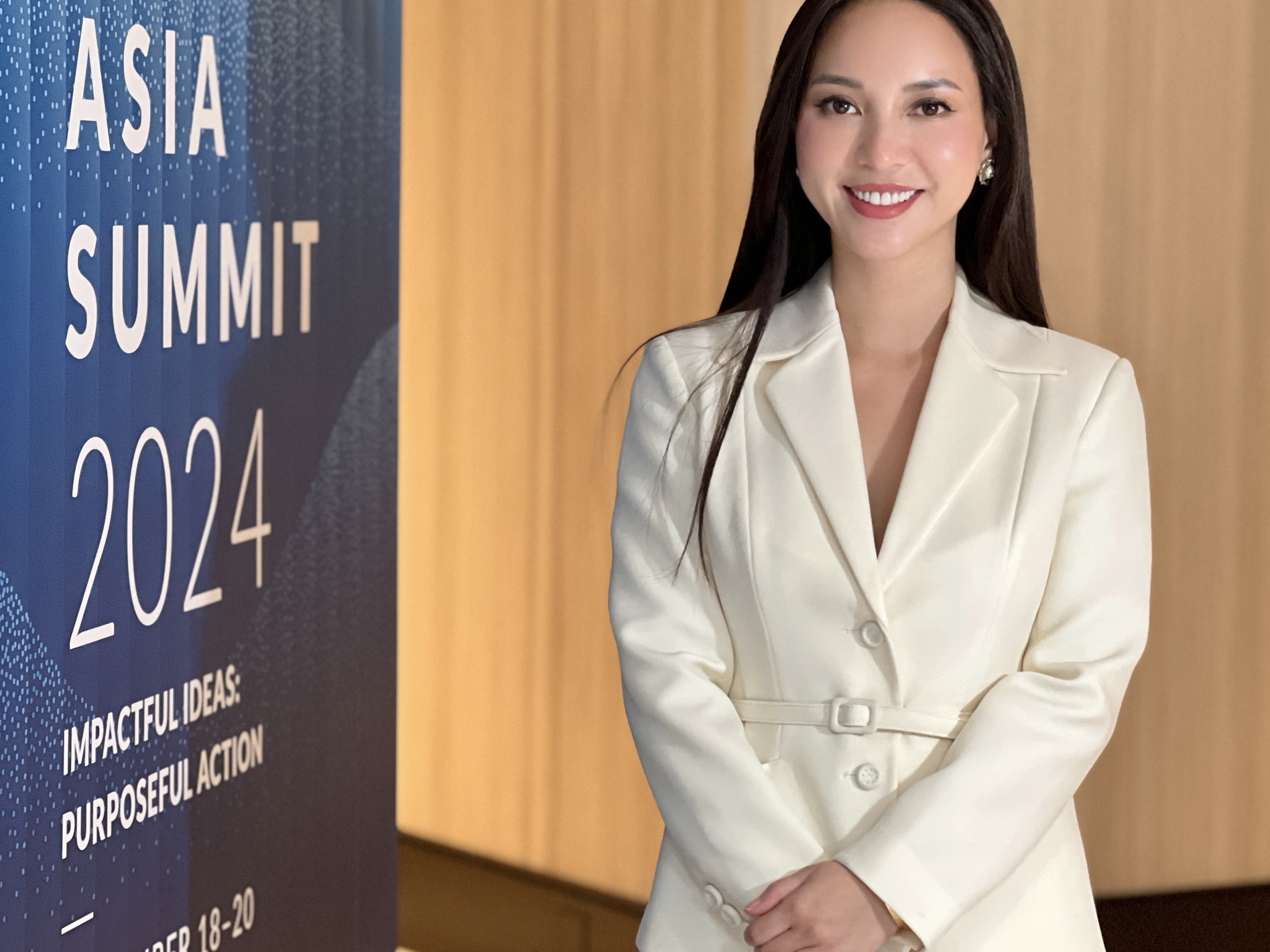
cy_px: 417
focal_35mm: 104
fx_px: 3816
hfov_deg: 18.9
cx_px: 562
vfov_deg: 14.2
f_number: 2.8
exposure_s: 1/24
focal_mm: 9
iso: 400
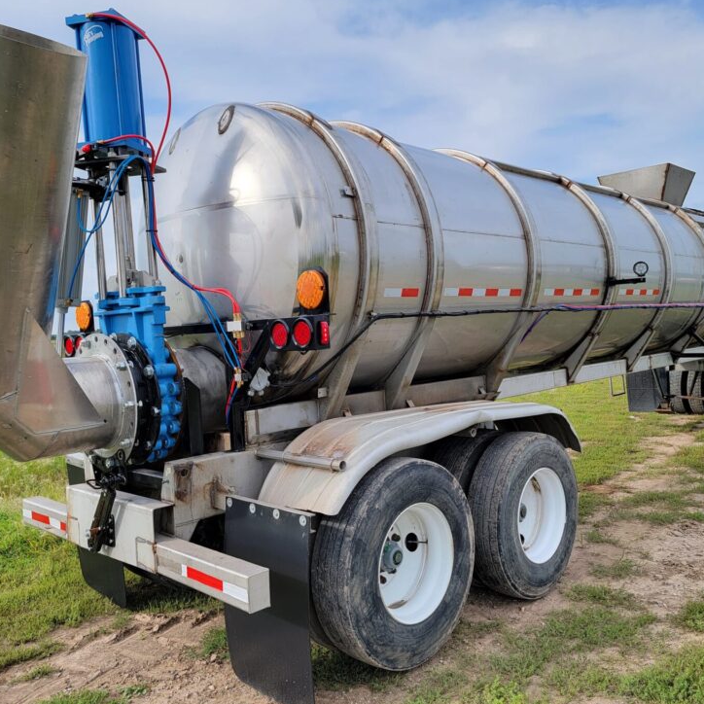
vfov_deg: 54.0
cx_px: 370
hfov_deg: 54.0
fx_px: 690
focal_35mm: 30
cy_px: 369
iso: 16
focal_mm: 6.7
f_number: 1.8
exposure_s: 1/297
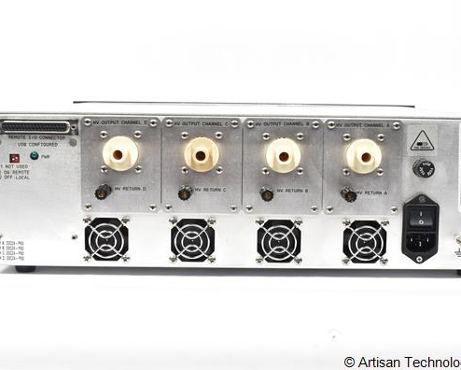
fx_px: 560
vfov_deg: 36.5
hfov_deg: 44.7
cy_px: 185
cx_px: 245
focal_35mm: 41
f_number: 13
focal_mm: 24
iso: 200
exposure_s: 1/200
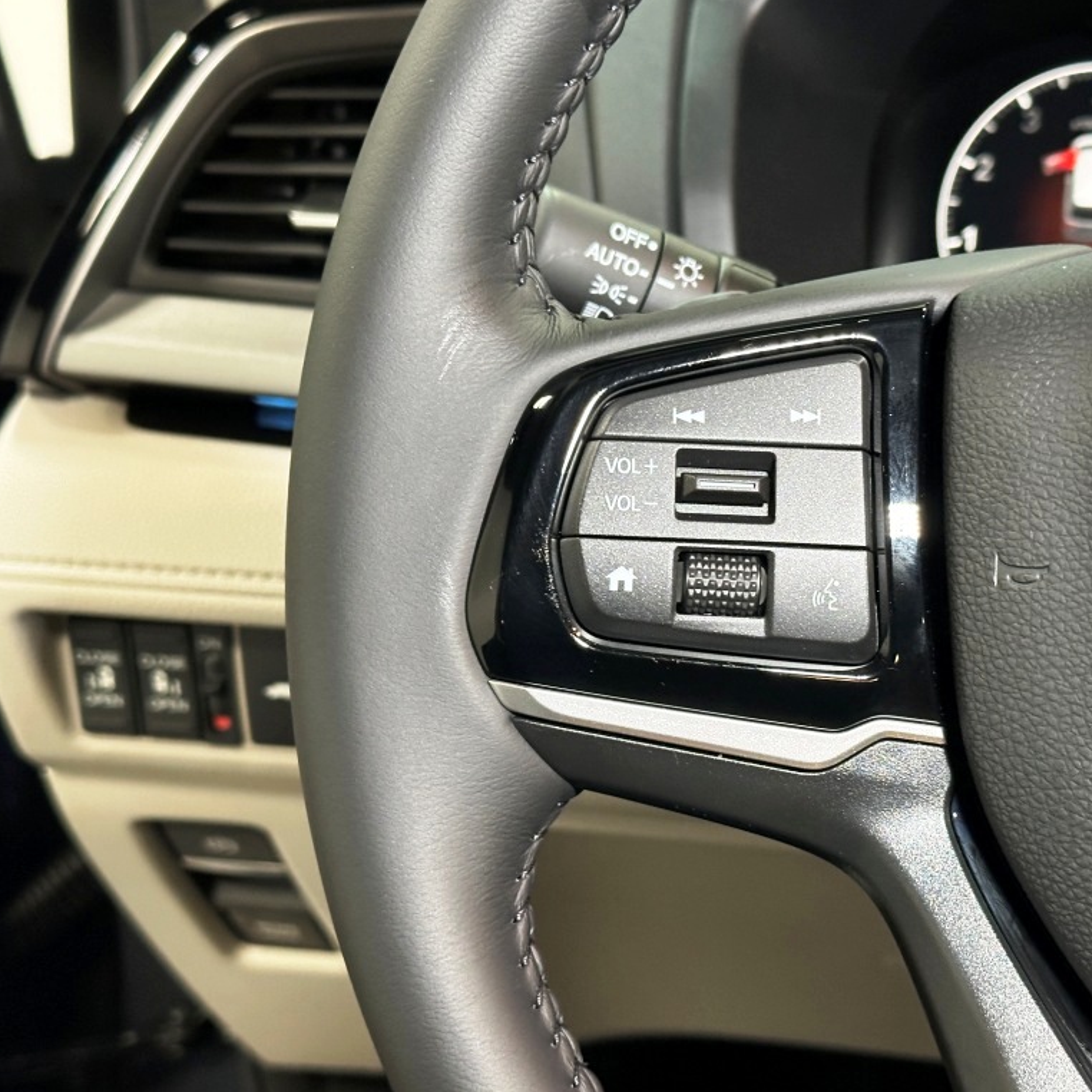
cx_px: 711
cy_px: 545
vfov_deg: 30.0
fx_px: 2034
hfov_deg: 29.9
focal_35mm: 57
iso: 400
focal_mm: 6.86
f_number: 1.78
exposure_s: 1/30
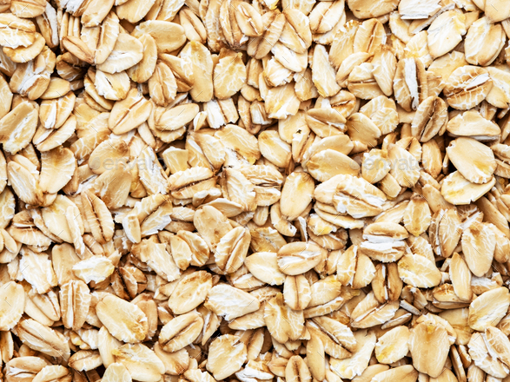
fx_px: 2092
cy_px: 157
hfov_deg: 13.9
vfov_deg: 10.4
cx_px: 255
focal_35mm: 142
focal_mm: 65.2
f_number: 14
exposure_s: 1/160
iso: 80
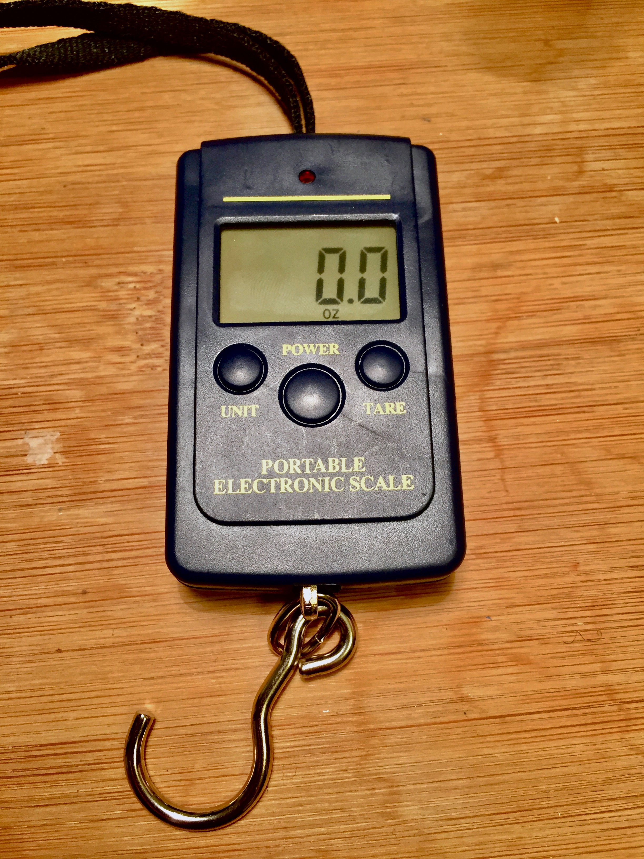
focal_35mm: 29
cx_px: 322
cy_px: 430
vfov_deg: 61.7
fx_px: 719
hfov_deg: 48.2
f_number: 2.2
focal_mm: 4.15
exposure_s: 1/33
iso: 50
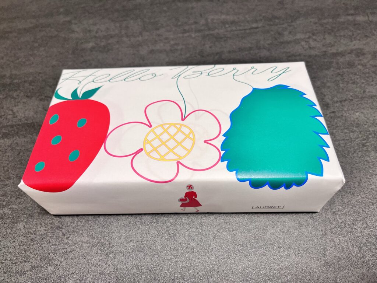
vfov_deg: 53.1
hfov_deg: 67.3
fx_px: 283
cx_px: 188
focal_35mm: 26
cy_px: 142
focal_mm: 5.1
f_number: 1.6
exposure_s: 1/100
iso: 125
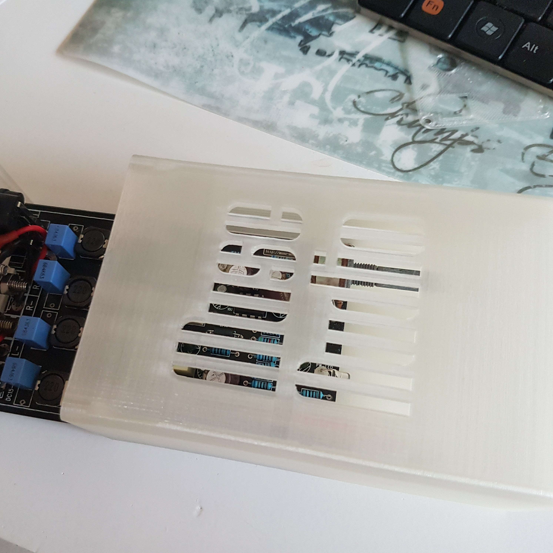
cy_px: 278
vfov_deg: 52.5
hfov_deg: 52.4
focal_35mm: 31
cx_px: 243
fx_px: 560
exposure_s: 1/60
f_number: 1.7
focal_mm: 4.2
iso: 200
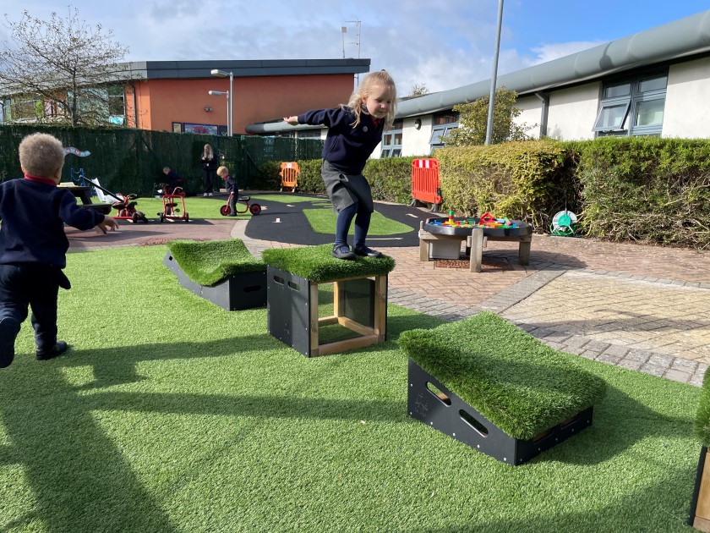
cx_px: 355
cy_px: 266
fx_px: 533
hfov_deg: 67.3
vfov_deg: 53.1
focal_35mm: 26
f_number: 1.6
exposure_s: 1/2257
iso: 50
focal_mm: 4.2
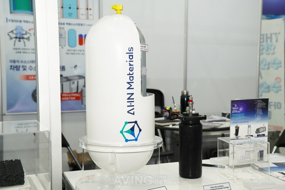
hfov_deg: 41.1
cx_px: 142
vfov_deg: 28.0
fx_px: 380
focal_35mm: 48
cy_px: 95
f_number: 4
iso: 800
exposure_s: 1/160
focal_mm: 32
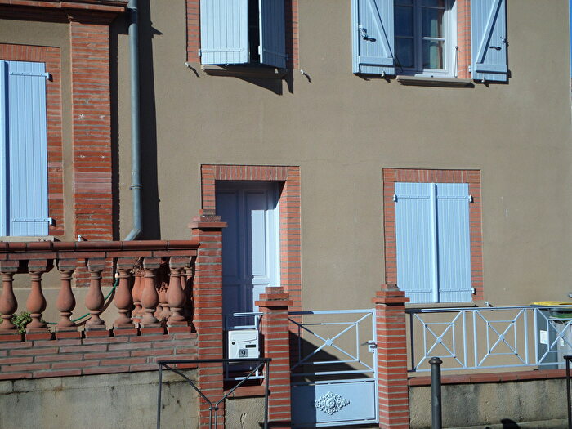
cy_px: 214
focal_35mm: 67
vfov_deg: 21.9
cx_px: 286
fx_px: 1107
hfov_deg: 29.0
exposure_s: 1/1000
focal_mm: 12
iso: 80
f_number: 4.1
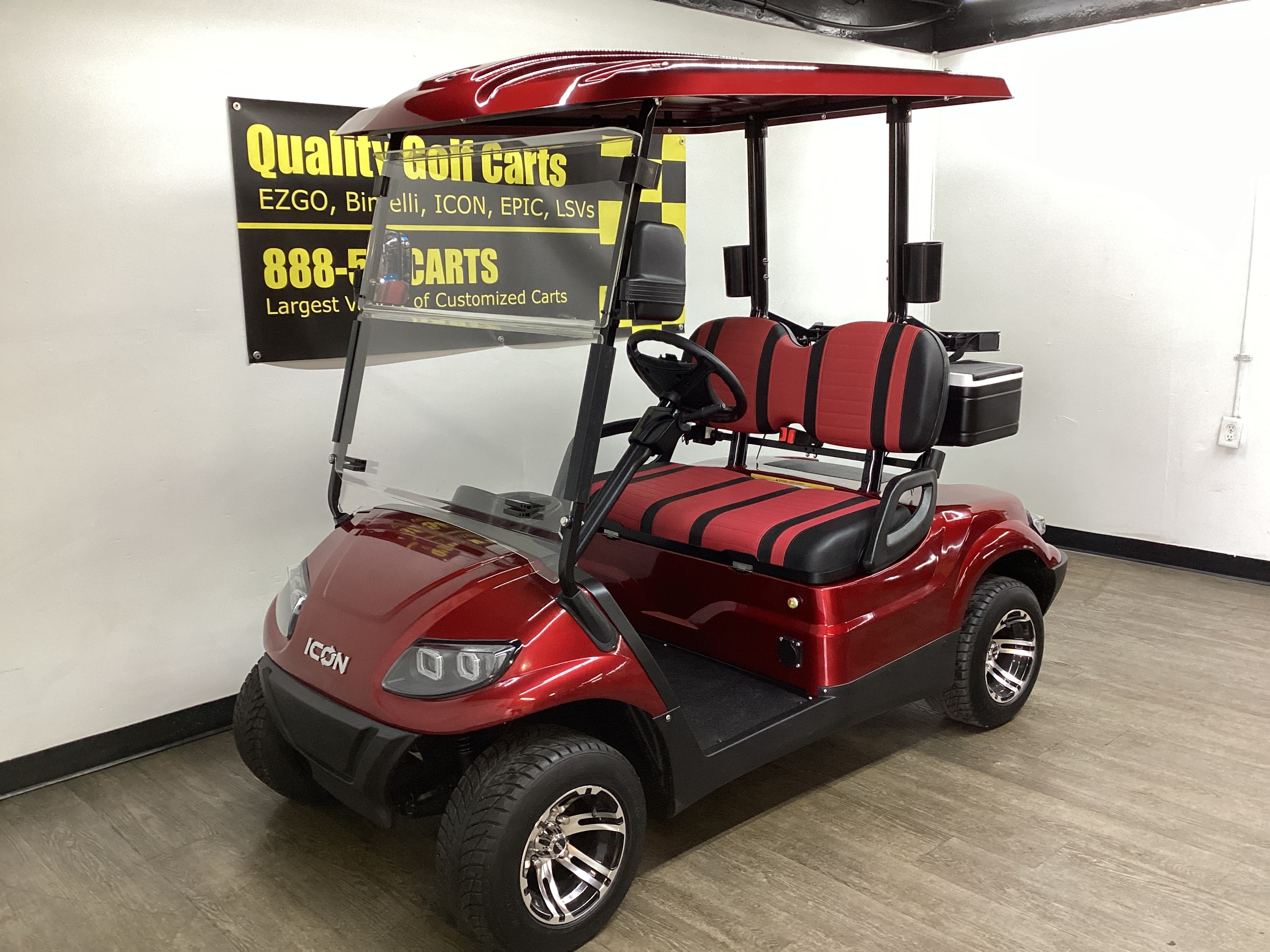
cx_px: 635
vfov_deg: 45.4
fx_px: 1137
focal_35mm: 31
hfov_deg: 58.4
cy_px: 476
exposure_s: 1/60
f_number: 2.4
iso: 200
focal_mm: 3.3
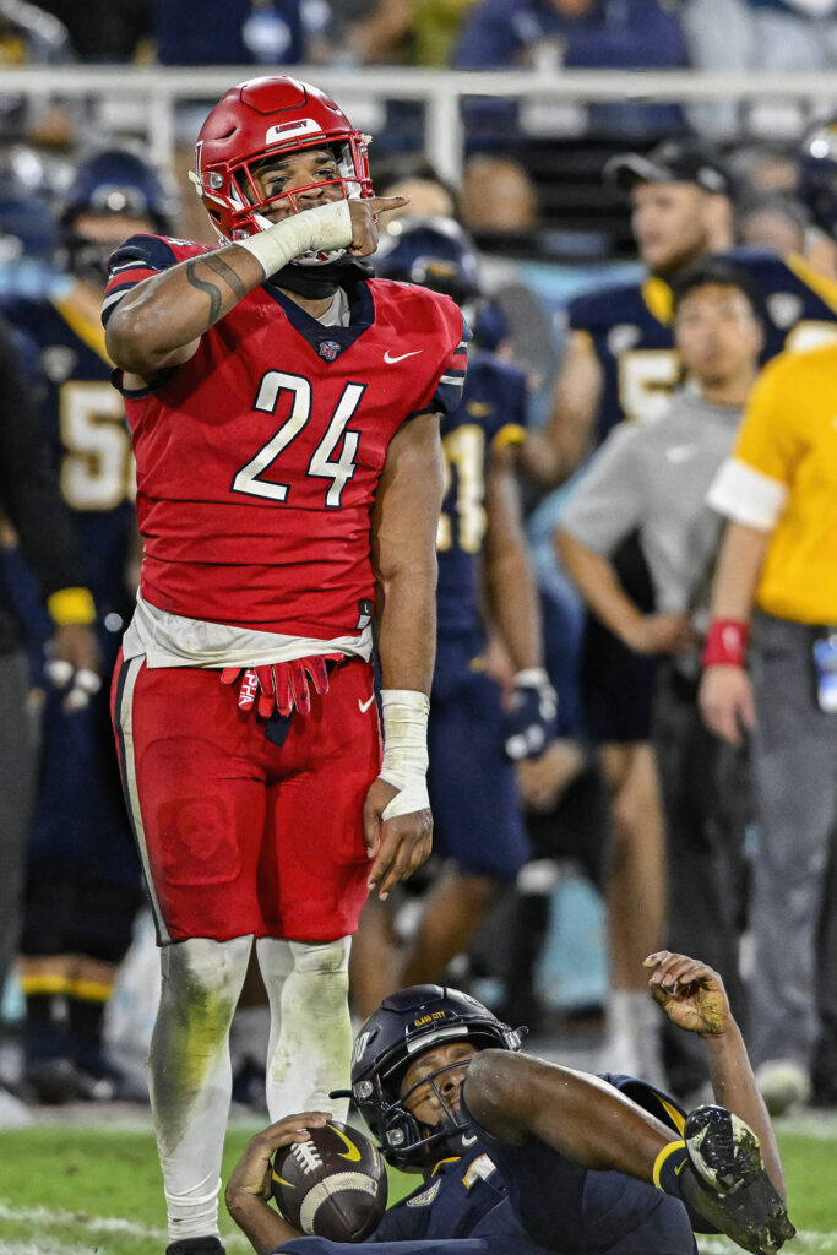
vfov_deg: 5.2
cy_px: 628
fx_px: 13944
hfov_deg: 3.4
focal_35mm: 400
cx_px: 418
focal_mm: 400
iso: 6400
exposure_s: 1/2000
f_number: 4
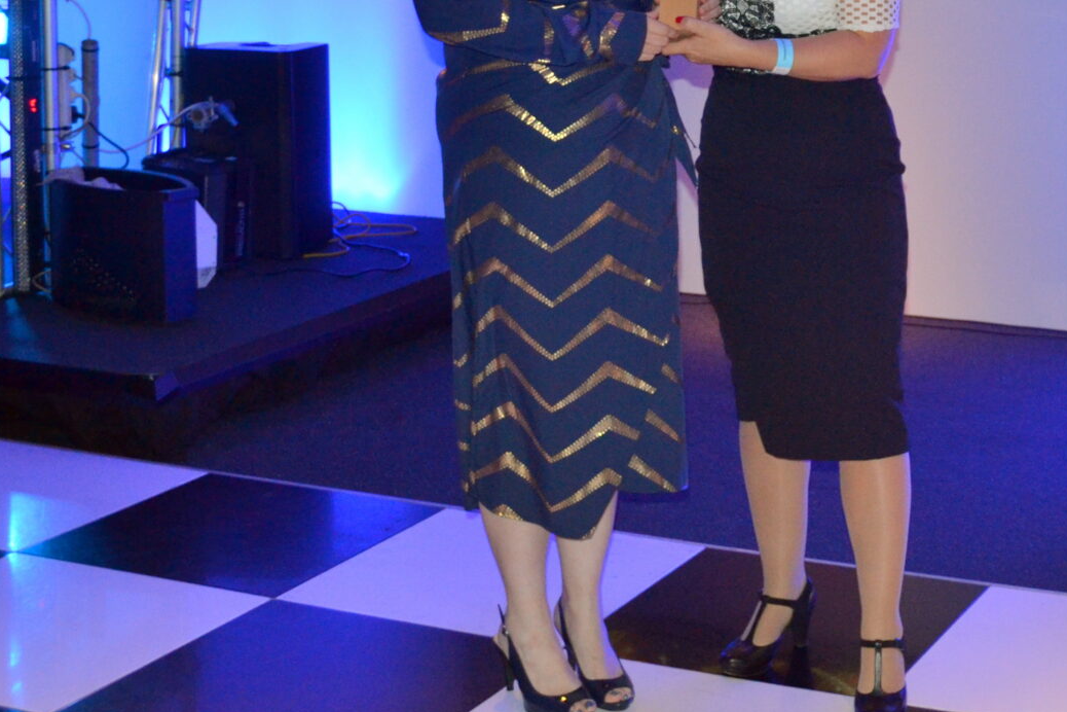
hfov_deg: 27.5
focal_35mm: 71
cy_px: 44
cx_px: 949
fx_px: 2104
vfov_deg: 18.8
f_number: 4
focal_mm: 24
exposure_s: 1/60
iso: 1100
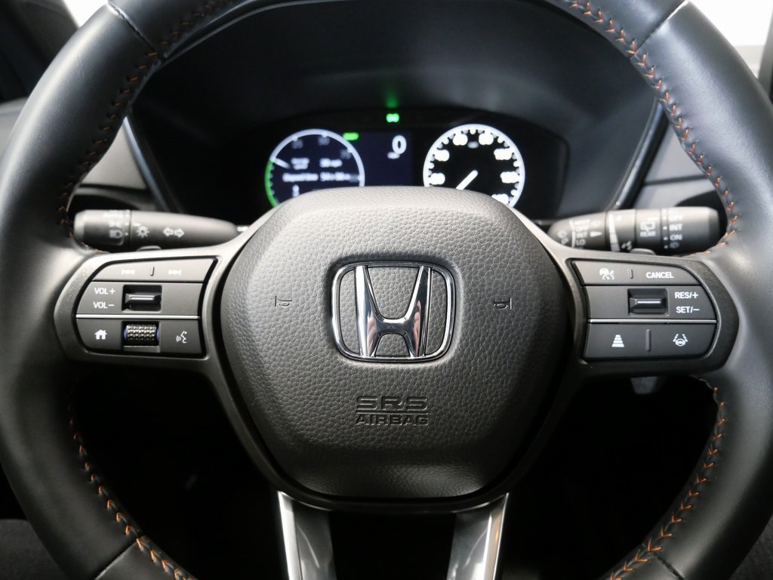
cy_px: 290
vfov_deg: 56.8
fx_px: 536
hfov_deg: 71.6
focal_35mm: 24
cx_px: 386
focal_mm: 12
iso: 3200
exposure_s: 1/13
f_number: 3.5
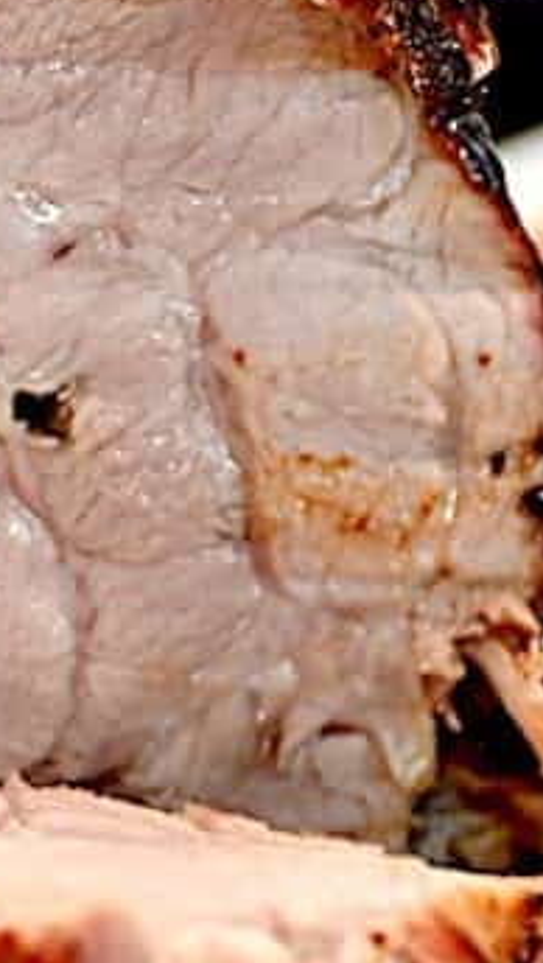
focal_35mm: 283
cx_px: -70
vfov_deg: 7.6
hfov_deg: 4.3
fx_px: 7230
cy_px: 556
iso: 800
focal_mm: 62
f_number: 5
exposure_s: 1/60
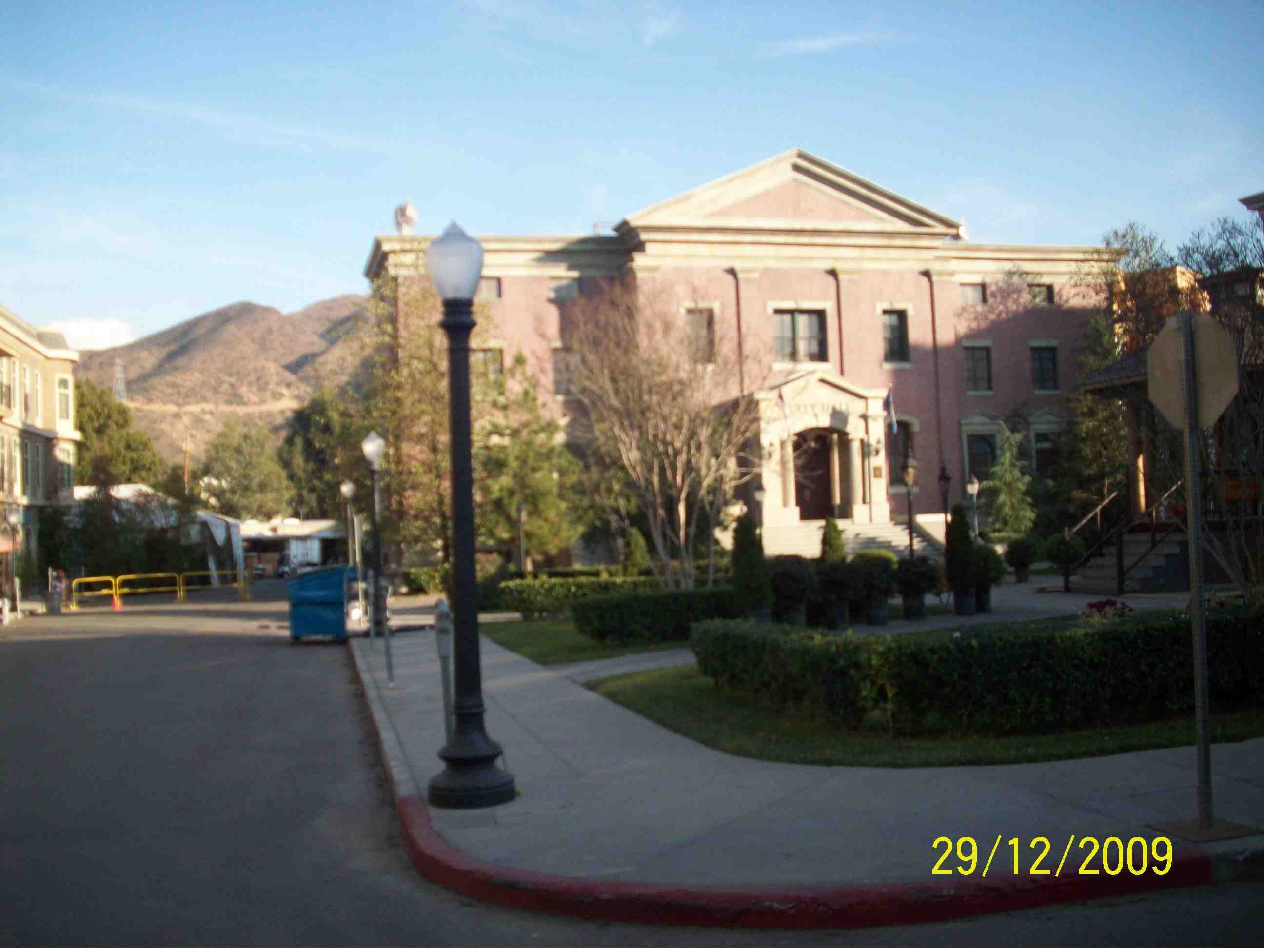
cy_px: 474
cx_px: 632
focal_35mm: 37
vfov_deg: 38.7
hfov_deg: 50.1
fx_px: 1351
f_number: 2.8
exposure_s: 1/546
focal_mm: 6.2
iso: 80
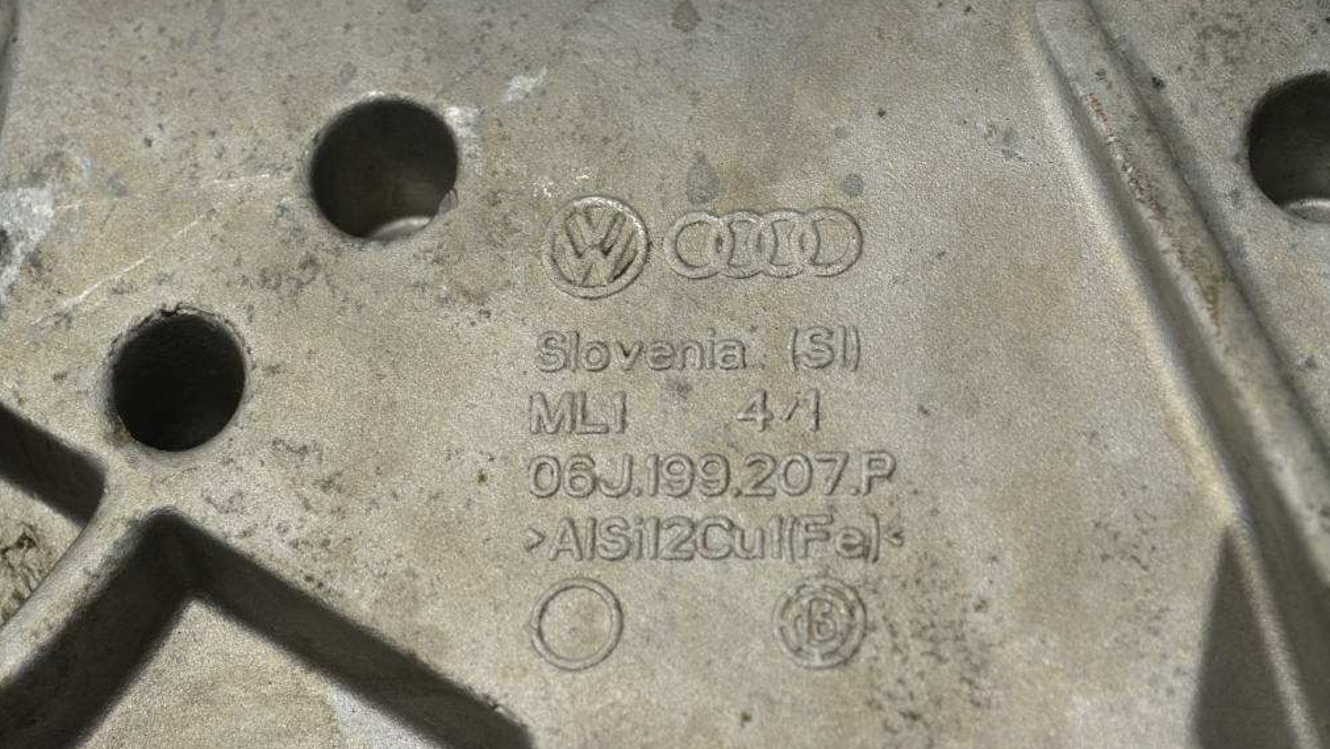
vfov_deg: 13.8
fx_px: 3087
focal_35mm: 88
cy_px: 396
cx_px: 666
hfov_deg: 24.3
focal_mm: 55
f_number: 8
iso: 2000
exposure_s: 1/250
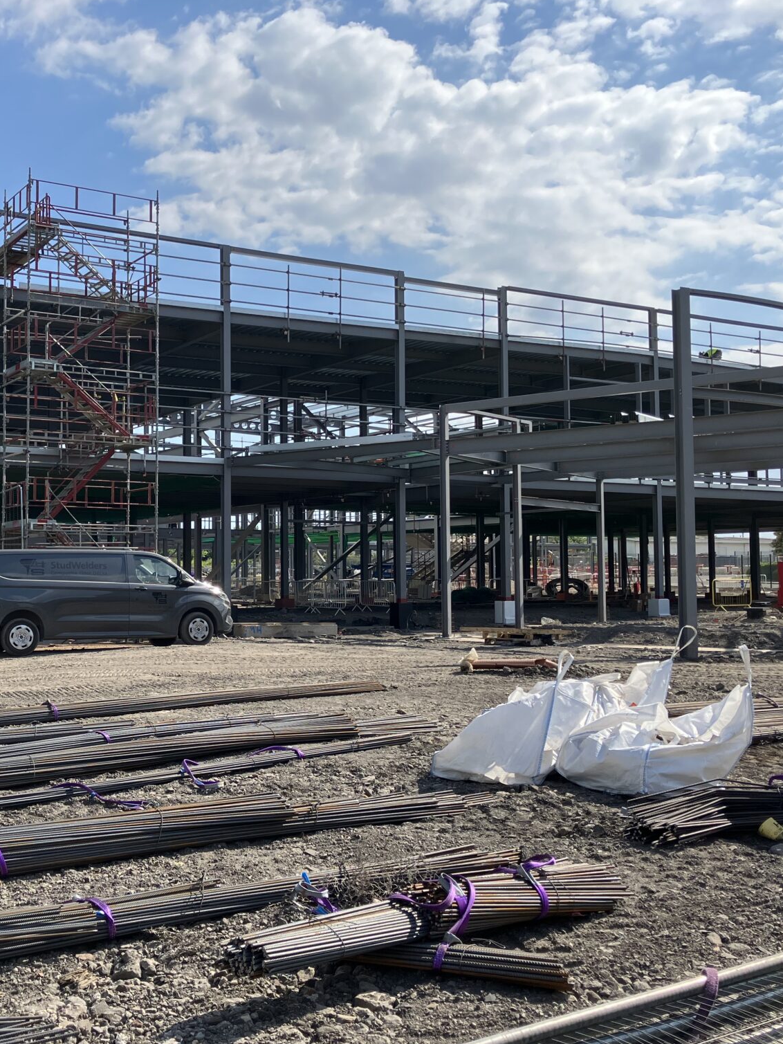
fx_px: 1146
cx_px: 231
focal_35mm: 38
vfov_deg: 49.0
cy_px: 524
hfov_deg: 37.1
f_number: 1.8
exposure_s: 1/2315
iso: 32
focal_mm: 3.99
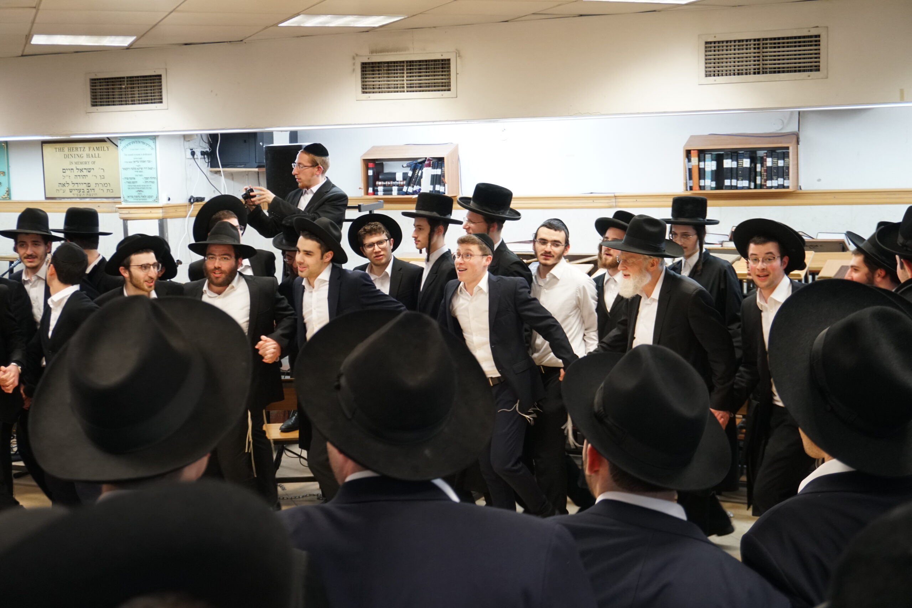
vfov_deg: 27.3
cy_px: 304
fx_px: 1254
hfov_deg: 40.0
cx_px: 456
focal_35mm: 50
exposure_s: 1/90
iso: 1250
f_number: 4.5
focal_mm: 33
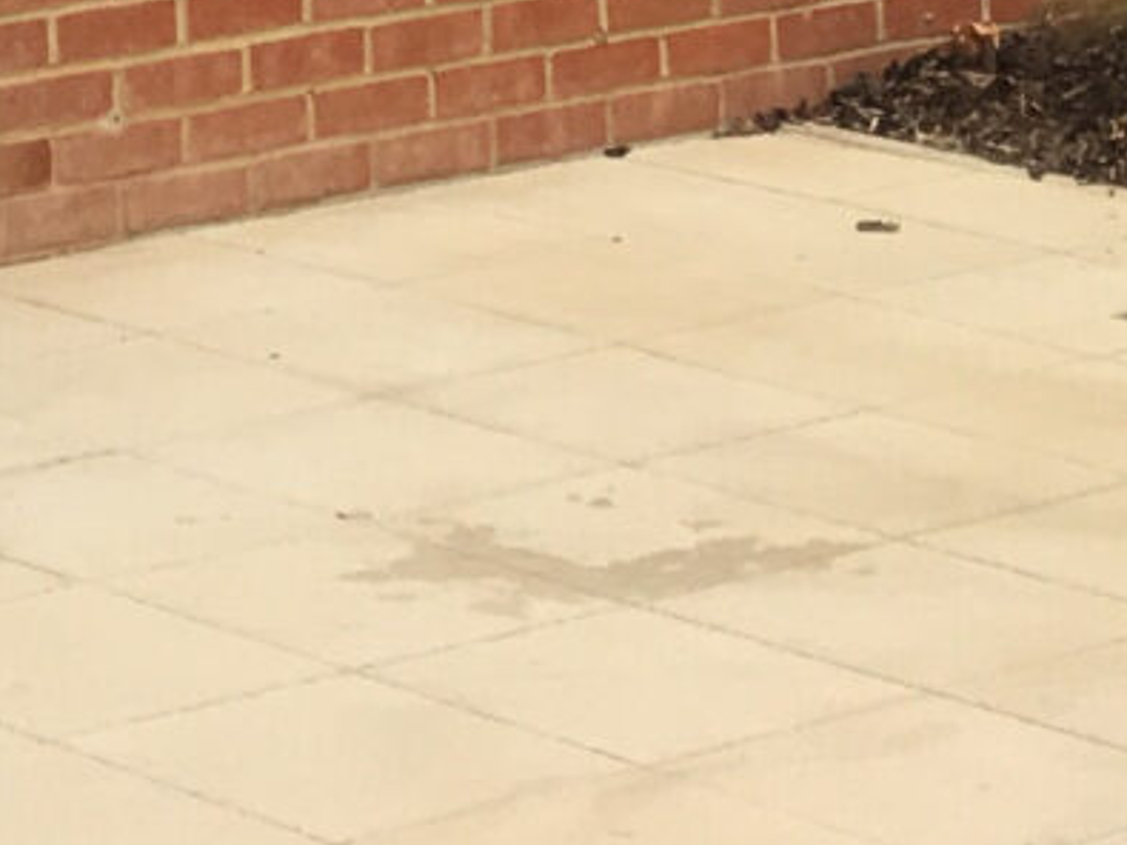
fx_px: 6119
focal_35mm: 188
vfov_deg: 7.0
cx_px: -282
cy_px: -1824
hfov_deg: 10.3
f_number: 2.2
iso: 25
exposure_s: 1/373
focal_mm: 4.15
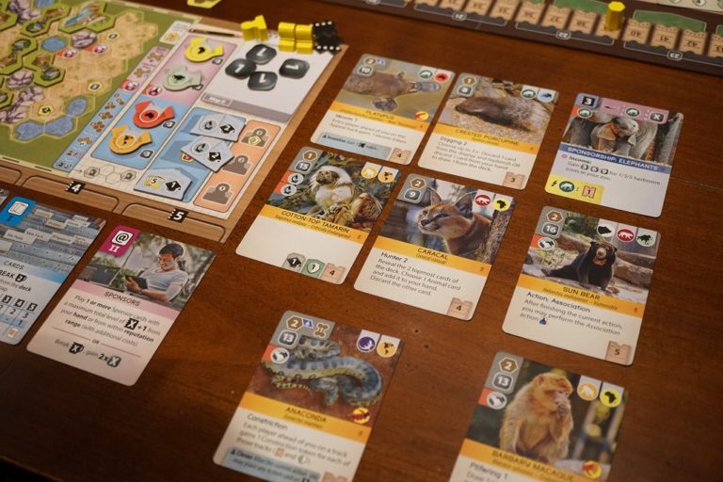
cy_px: 241
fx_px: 904
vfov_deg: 29.9
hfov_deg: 43.6
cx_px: 362
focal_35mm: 45
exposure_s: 1/160
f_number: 4
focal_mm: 30
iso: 1600
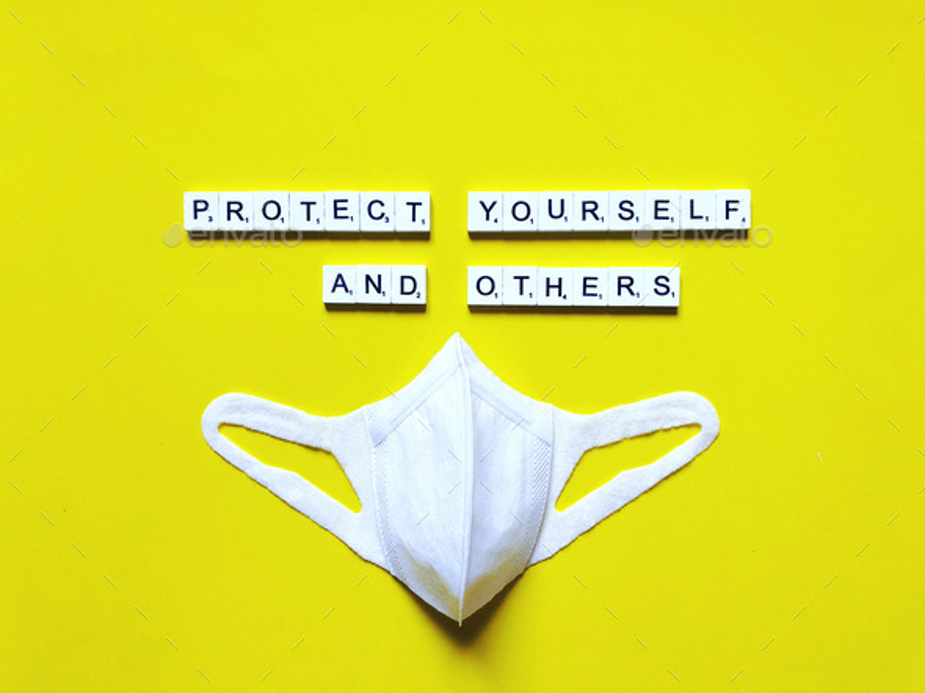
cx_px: 462
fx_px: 748
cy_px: 346
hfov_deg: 63.5
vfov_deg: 49.7
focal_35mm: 28
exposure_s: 1/30
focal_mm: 3.99
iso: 25
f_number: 1.8
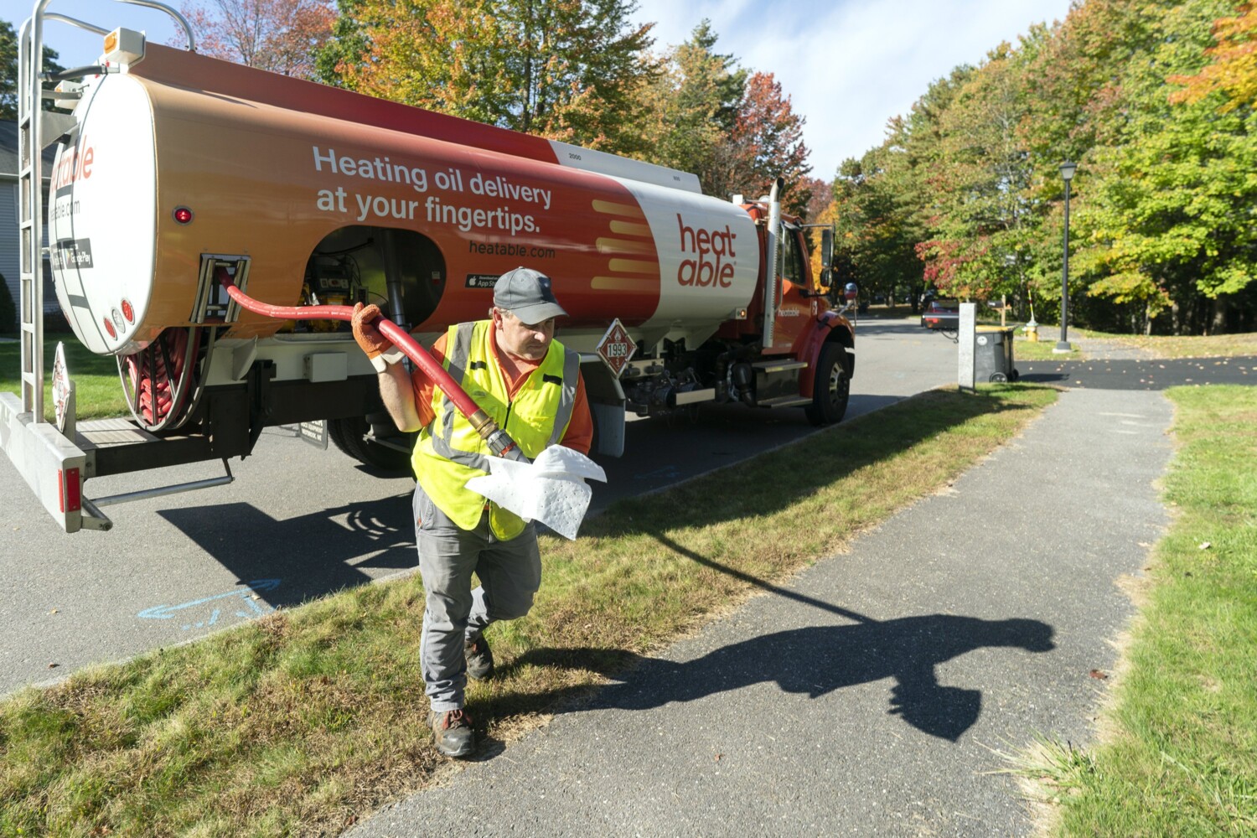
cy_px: 419
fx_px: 628
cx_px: 628
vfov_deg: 67.4
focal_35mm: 18
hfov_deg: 90.0
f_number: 4
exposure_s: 1/1000
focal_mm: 18
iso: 200
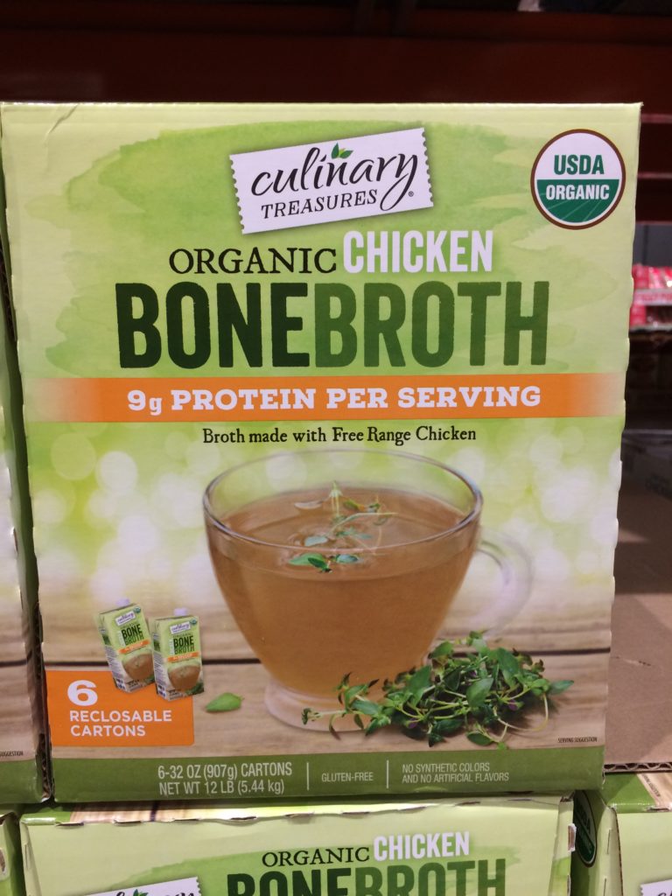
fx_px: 751
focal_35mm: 29
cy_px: 448
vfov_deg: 61.7
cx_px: 336
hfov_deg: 48.2
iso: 80
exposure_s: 1/30
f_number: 2.2
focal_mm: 4.15
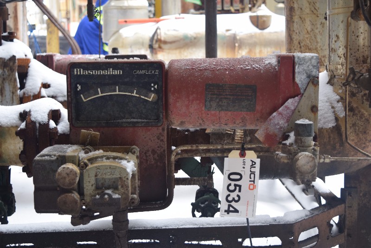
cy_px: 124
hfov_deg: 38.8
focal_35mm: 51
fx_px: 526
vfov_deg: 26.5
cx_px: 186
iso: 560
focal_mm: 34
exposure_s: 1/60
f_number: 4.5
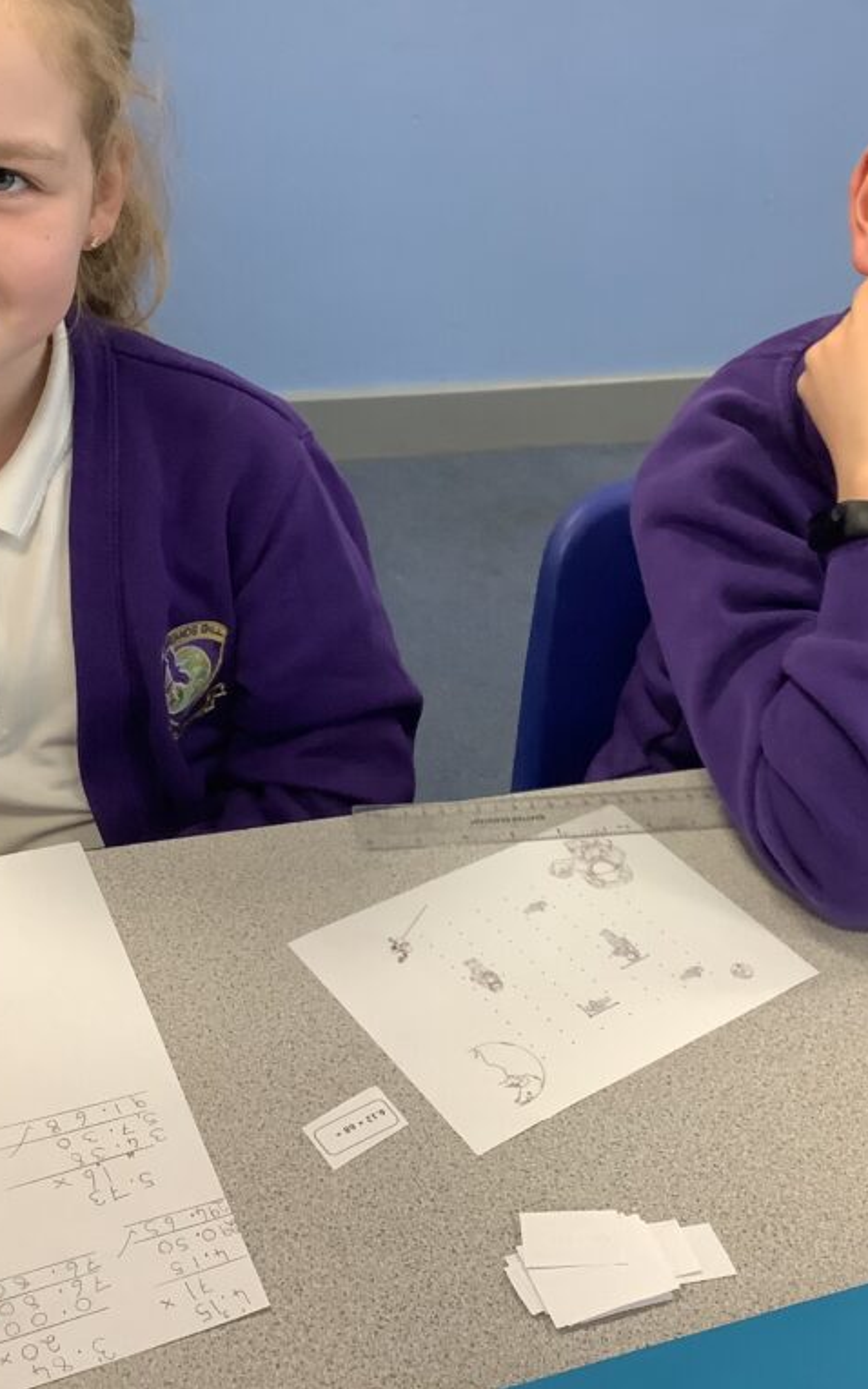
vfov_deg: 45.3
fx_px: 1666
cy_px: 695
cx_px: 498
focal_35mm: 44
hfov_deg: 29.2
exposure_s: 1/50
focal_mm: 3.3
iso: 160
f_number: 2.4
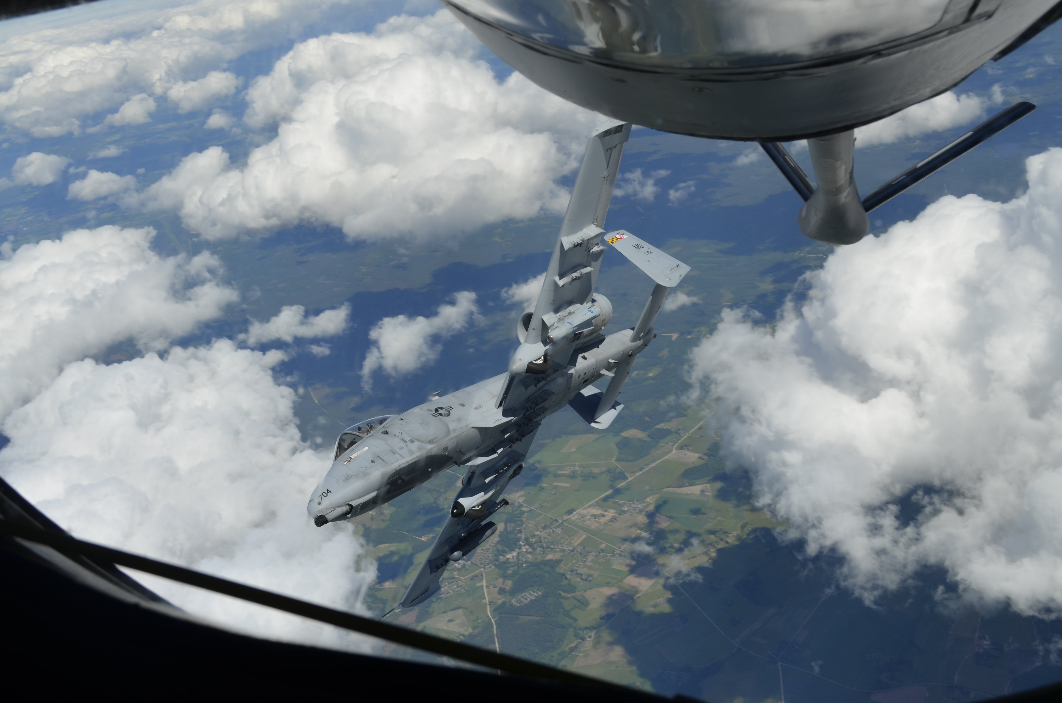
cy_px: 352
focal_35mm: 39
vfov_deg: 34.1
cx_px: 531
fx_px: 1148
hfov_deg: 49.6
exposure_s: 1/320
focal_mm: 26
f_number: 9
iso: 100
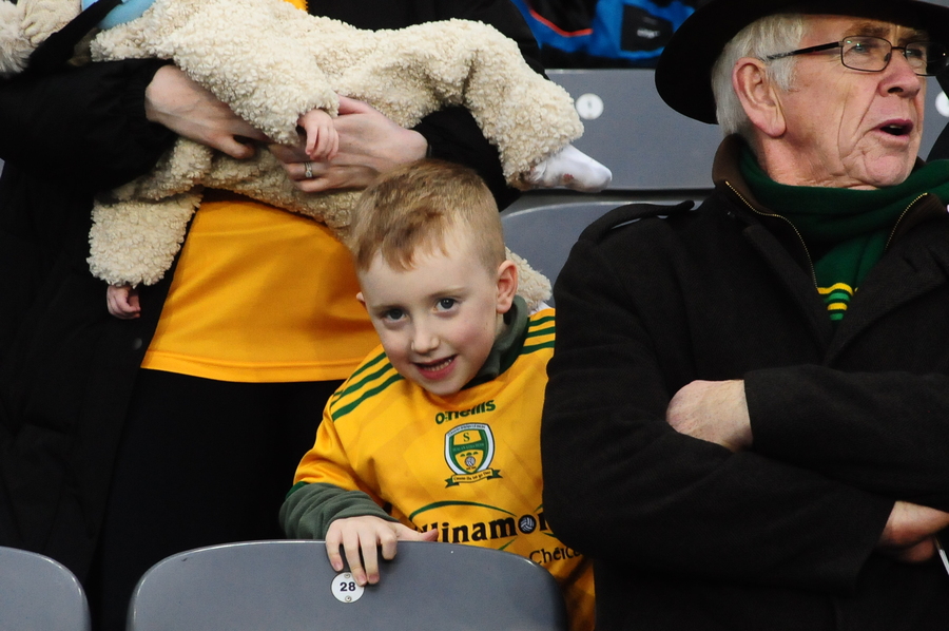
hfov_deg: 6.9
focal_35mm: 300
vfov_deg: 4.6
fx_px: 7900
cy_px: 316
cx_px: 474
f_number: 8
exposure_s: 1/250
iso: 3200
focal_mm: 200
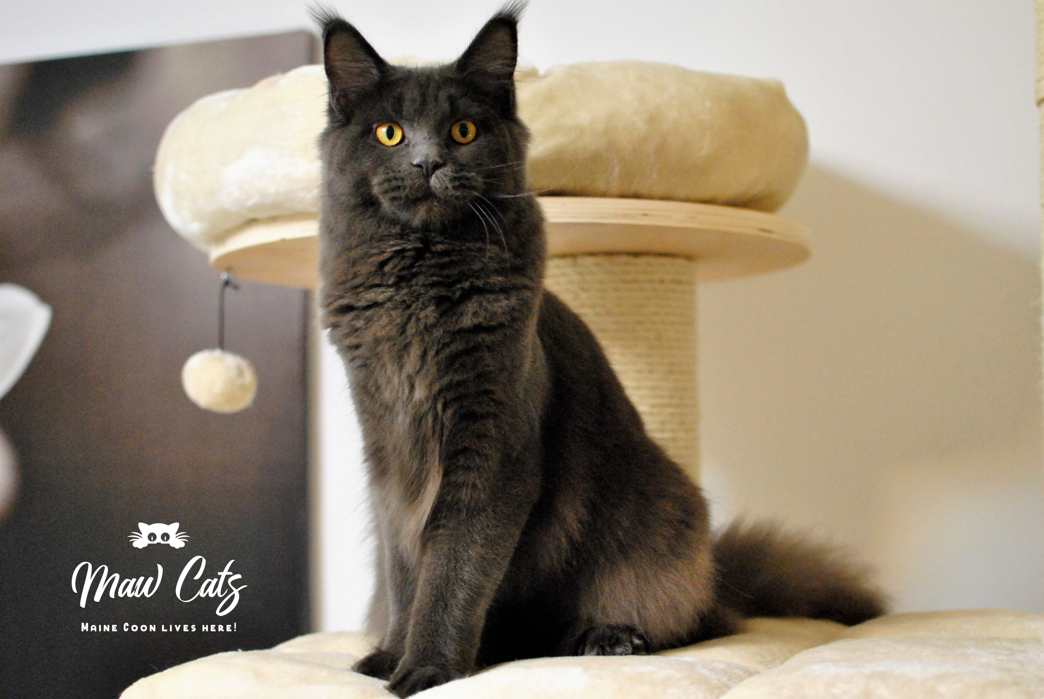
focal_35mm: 52
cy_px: 350
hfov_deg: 37.8
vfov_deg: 25.8
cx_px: 522
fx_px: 1524
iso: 1600
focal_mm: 35
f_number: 2
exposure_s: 1/80
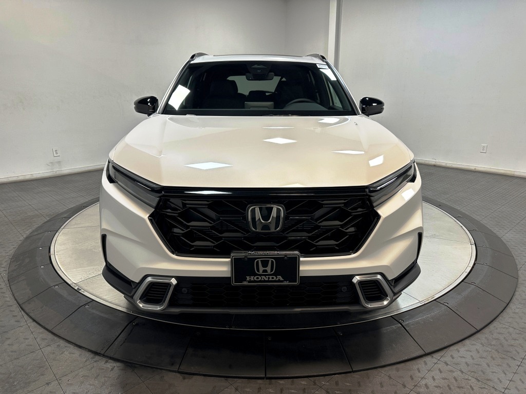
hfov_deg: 71.6
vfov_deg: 56.8
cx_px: 263
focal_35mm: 24
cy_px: 197
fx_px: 365
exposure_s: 1/60
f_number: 1.78
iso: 160
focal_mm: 6.86
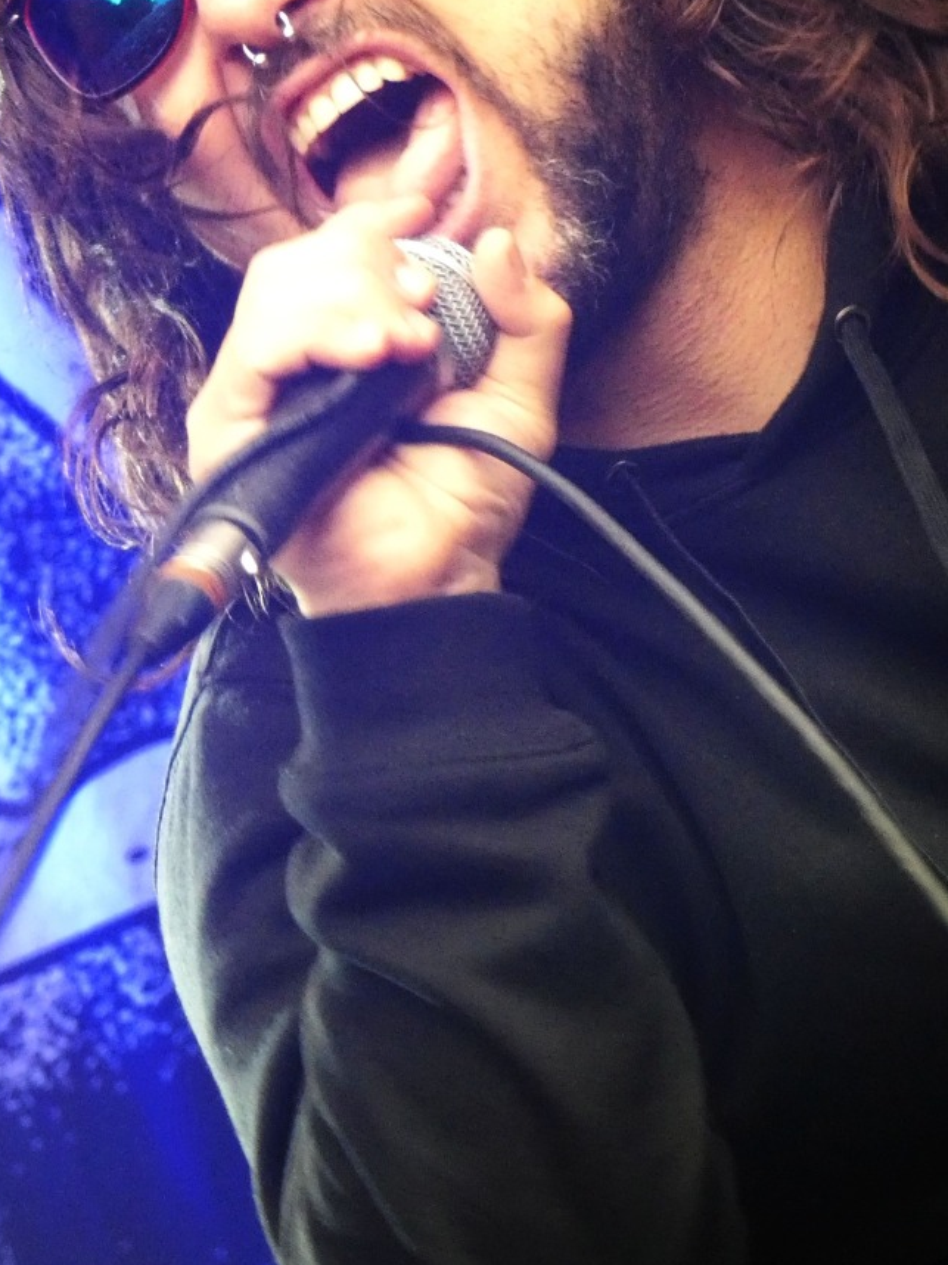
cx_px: 370
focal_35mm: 373
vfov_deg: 5.3
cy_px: 279
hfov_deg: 4.0
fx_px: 13627
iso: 1000
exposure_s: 1/125
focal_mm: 35.8
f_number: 5.5
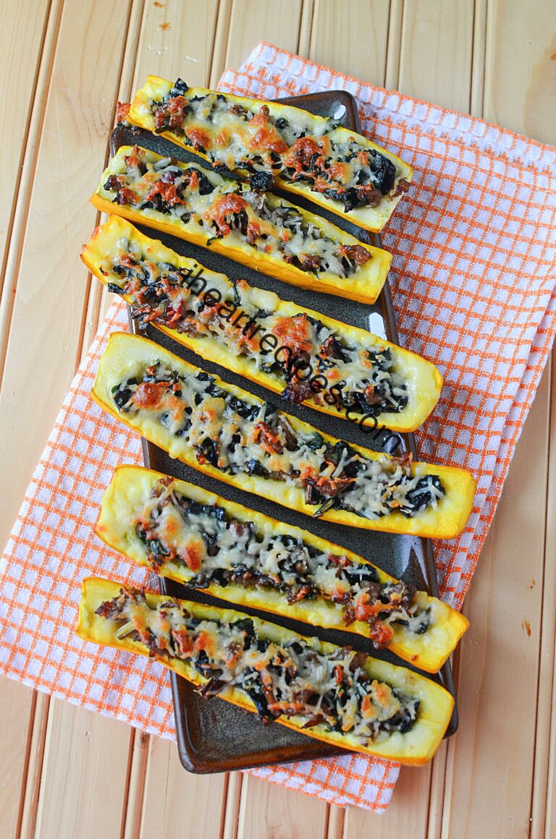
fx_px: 1222
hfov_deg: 25.6
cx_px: 278
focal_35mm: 52
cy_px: 420
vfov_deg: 37.9
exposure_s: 1/100
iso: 500
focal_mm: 35
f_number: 5
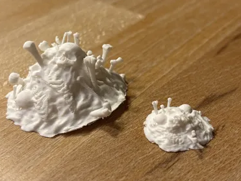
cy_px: 84
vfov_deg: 26.1
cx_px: 113
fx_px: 390
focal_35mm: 56
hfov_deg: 34.3
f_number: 1.6
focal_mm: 5.96
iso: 80
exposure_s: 1/50
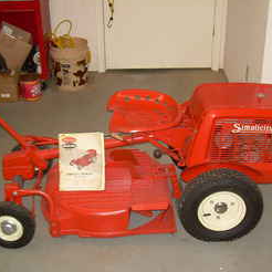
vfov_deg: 29.6
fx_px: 516
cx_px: 127
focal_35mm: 58
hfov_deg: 29.5
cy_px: 140
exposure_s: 1/60
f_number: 3
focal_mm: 7.7
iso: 154
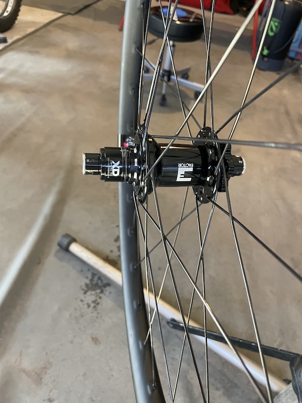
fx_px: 302
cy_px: 202
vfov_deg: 67.3
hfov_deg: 53.1
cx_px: 151
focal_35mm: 26
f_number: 1.6
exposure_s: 1/60
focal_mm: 4.2
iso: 400
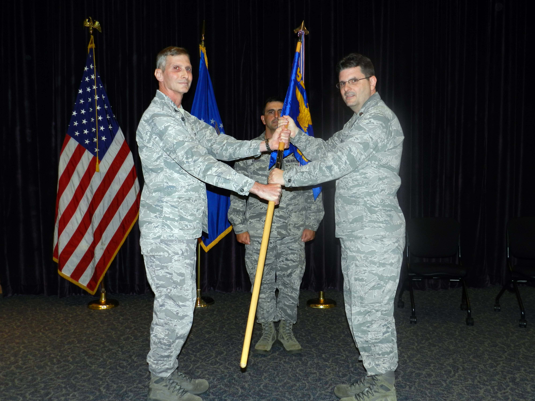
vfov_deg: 44.2
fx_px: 495
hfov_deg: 56.8
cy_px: 200
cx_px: 268
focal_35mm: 32
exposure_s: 1/30
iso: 200
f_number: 3.7
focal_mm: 5.6
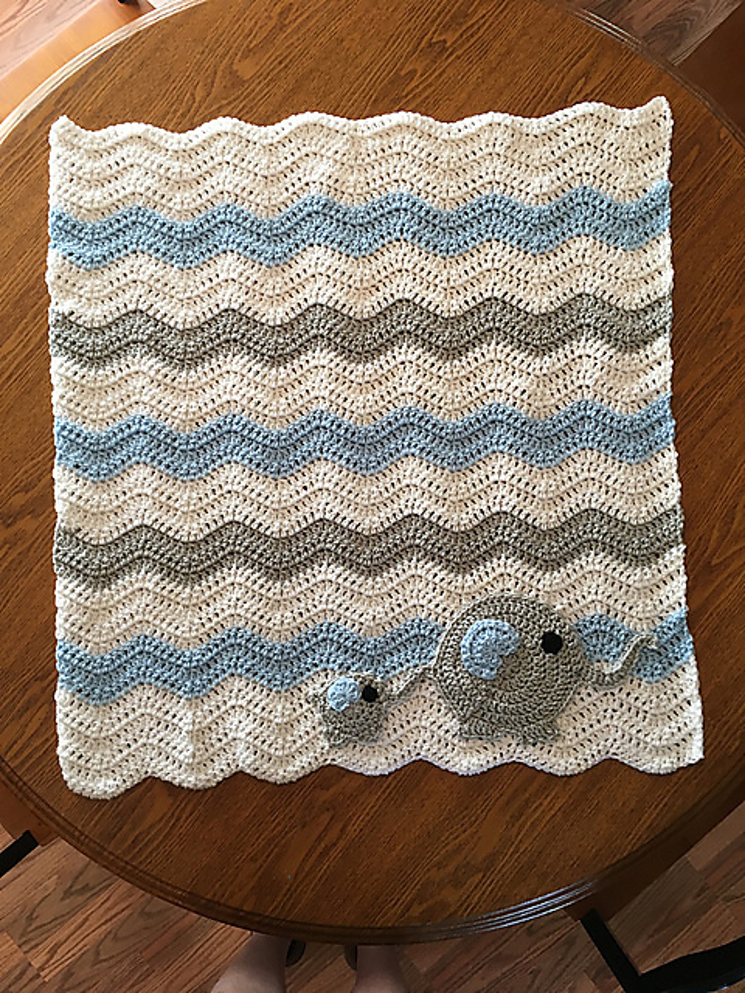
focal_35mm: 29
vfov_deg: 61.7
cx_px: 372
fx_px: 832
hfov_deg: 48.2
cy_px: 496
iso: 100
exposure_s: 1/30
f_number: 2.2
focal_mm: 4.15
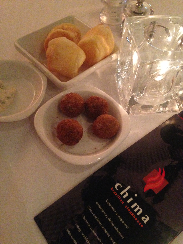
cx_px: 92
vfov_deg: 55.4
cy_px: 122
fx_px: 233
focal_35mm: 33
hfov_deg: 42.9
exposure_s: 1/15
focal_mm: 4.12
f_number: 2.4
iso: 800
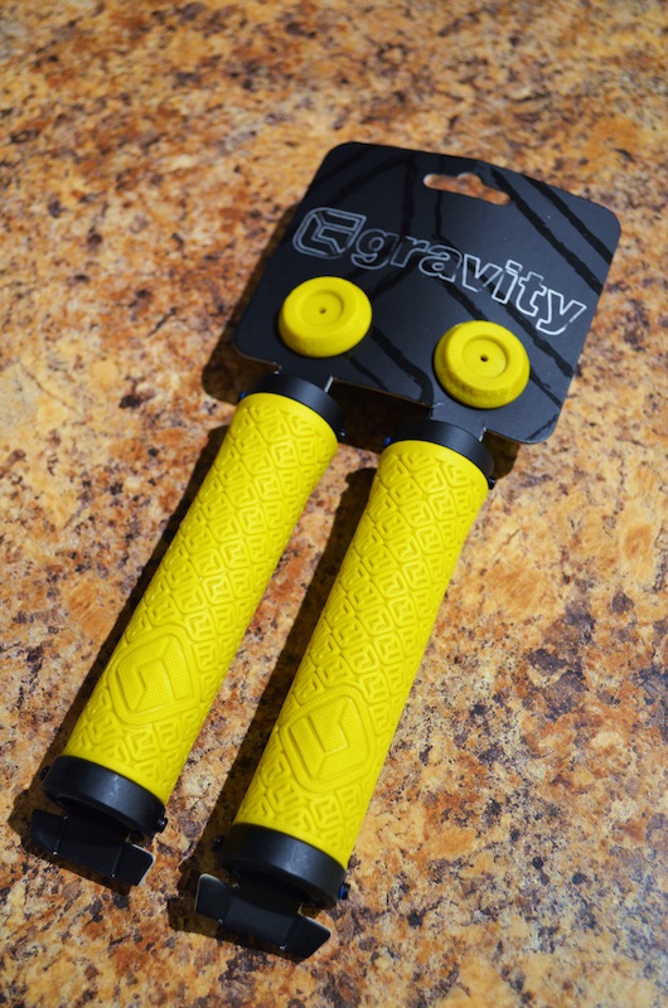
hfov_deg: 31.8
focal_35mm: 42
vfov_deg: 46.5
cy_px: 504
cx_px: 334
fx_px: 1174
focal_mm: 28
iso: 1800
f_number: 4.5
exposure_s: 1/30
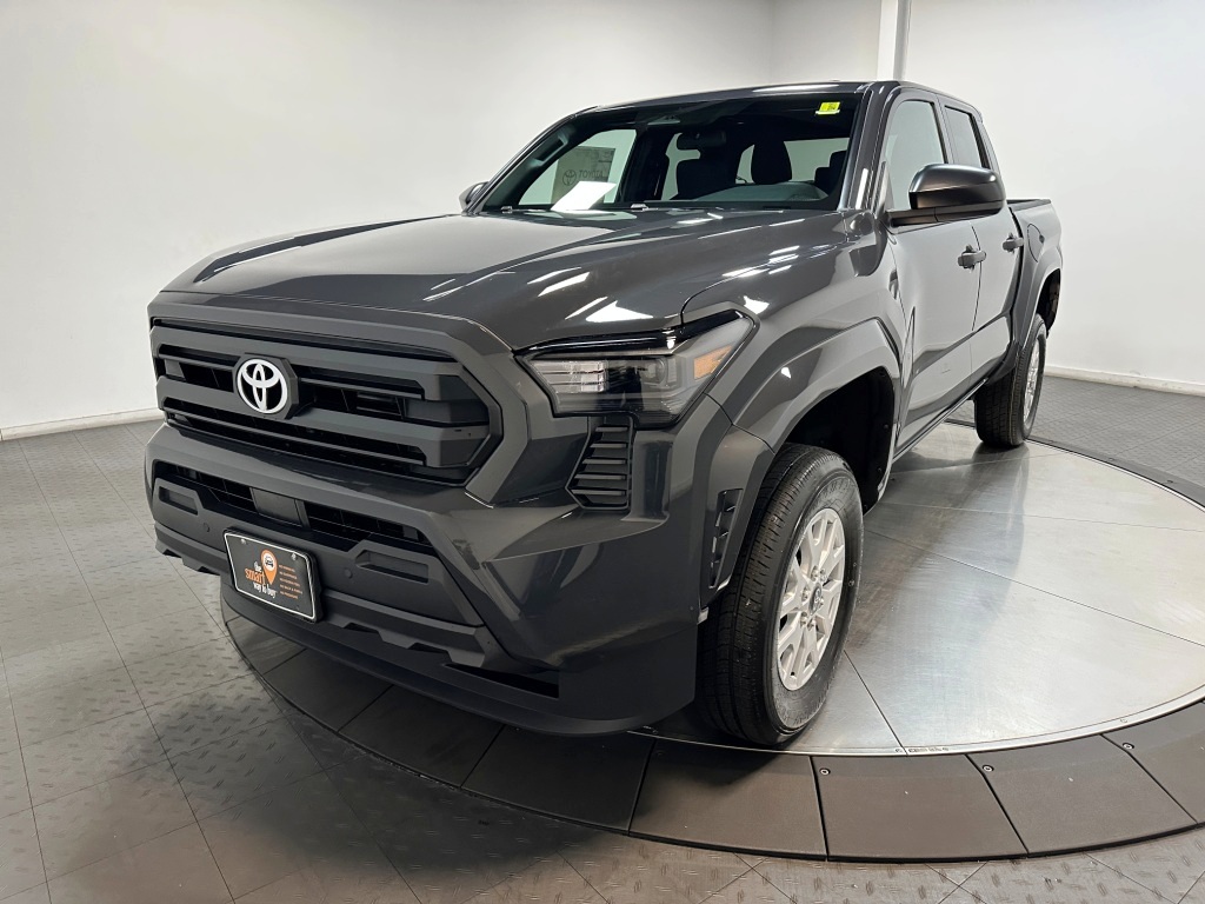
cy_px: 452
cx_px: 602
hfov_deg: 71.6
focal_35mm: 24
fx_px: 835
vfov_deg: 56.8
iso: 500
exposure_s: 1/60
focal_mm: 6.86
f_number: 1.78
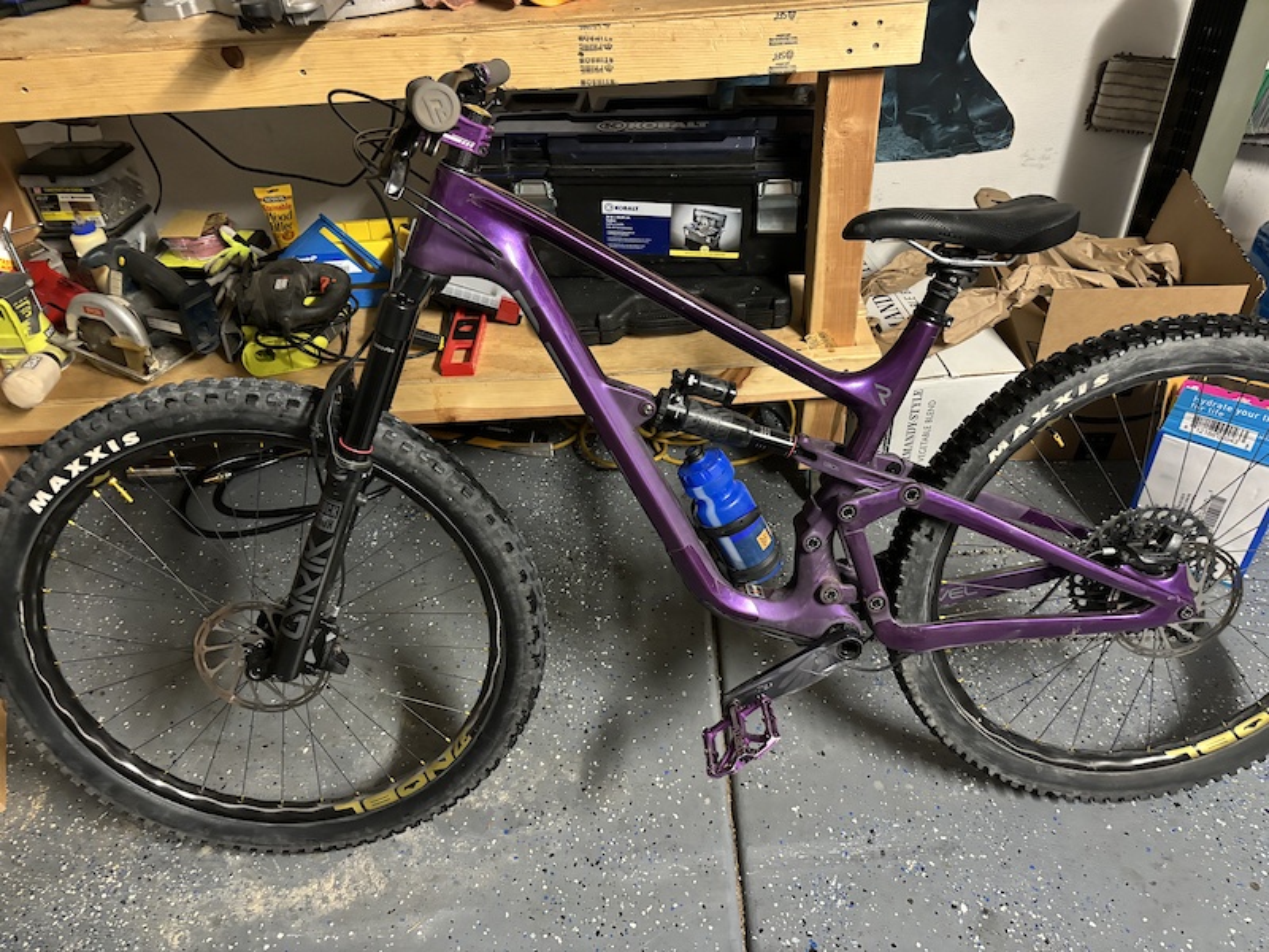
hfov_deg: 67.3
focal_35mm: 26
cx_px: 634
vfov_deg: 53.1
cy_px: 476
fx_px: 953
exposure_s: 1/30
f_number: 1.6
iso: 640
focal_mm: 5.96
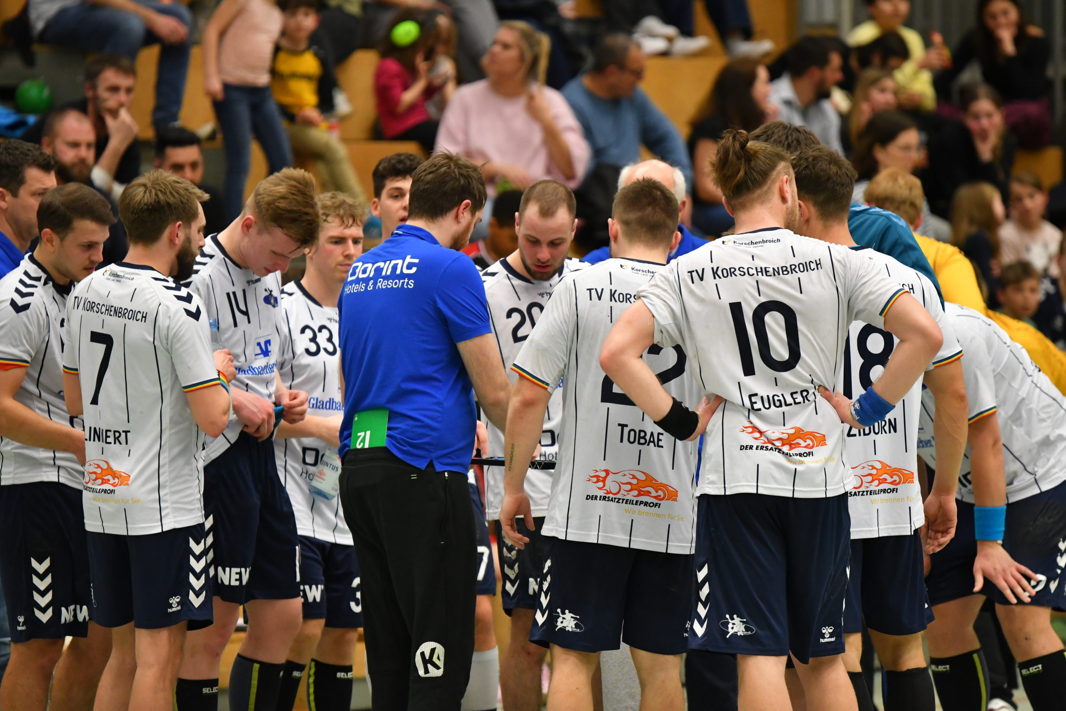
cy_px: 356
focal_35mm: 300
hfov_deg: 6.9
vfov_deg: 4.6
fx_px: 8883
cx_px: 533
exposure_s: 1/500
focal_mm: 200
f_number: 2.8
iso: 2800
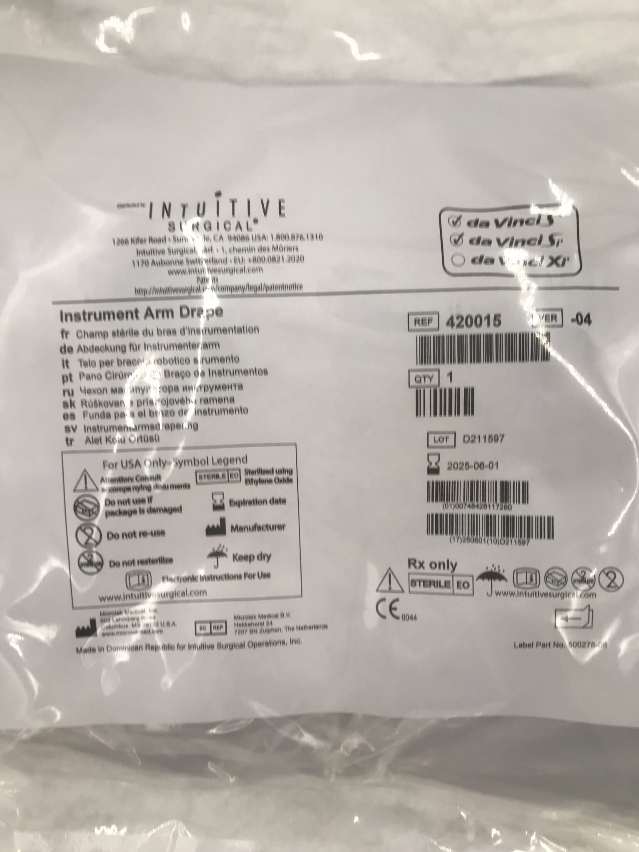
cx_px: 320
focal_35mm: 28
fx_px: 689
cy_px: 426
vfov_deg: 63.4
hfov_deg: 49.7
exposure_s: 1/60
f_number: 1.8
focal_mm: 3.99
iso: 32
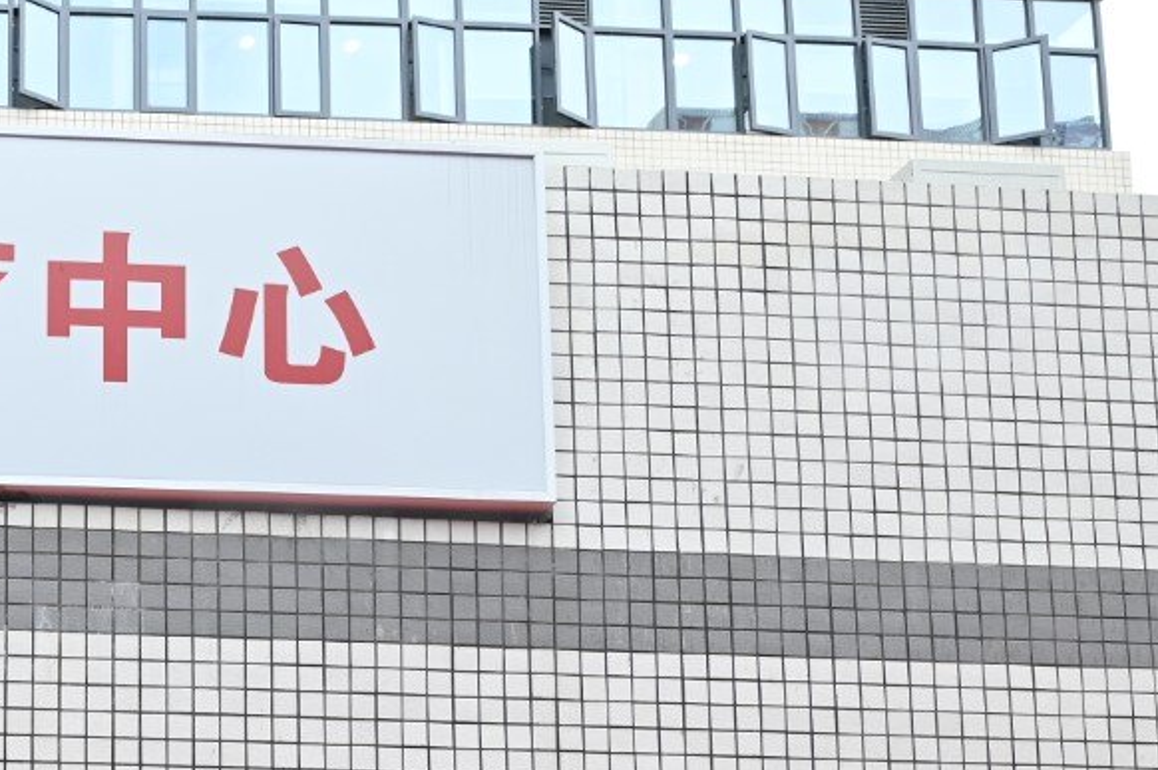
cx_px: -127
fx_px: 1414
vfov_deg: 26.7
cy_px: 946
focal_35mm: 44
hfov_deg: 37.1
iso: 800
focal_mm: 16
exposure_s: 1/160
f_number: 5
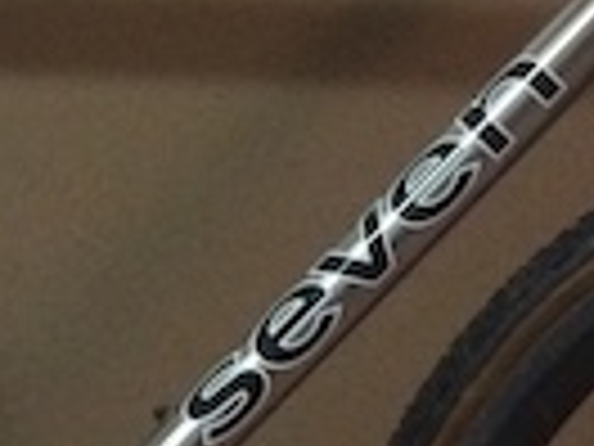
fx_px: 3020
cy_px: 396
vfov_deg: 8.4
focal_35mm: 176
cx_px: 54
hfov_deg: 11.2
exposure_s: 1/15
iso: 250
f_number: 2.2
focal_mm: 4.15
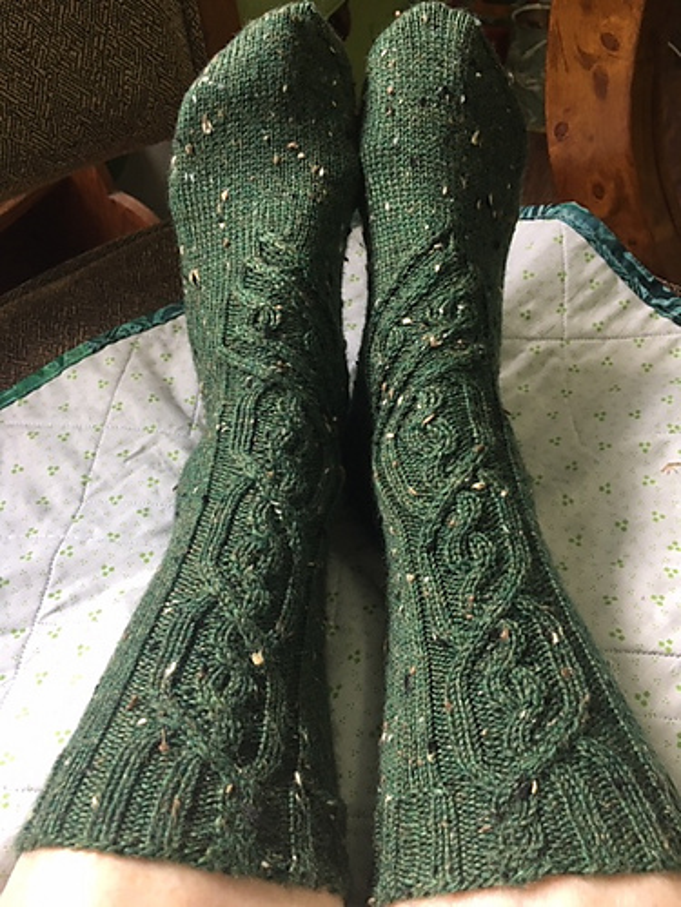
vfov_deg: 61.7
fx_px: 761
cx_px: 340
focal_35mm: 29
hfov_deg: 48.2
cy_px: 454
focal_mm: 4.15
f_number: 2.2
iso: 80
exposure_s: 1/30
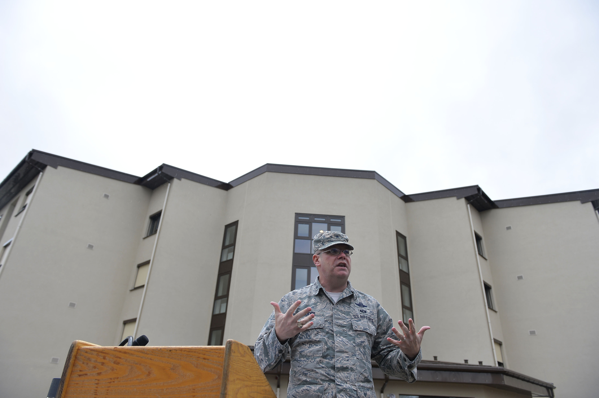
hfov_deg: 73.8
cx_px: 300
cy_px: 199
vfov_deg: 53.0
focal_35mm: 24
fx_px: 399
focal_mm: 24
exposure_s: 1/320
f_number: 5
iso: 200
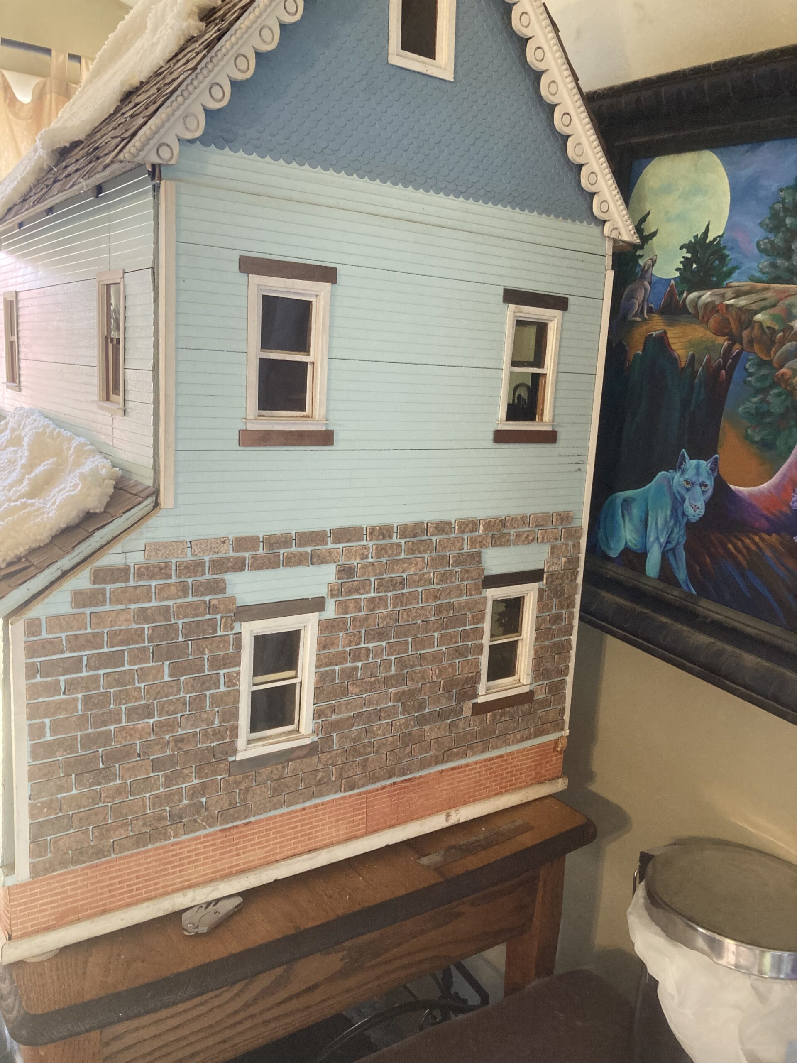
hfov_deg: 49.7
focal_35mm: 28
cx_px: 398
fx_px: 860
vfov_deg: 63.4
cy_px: 532
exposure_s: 1/60
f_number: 1.8
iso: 250
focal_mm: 3.99
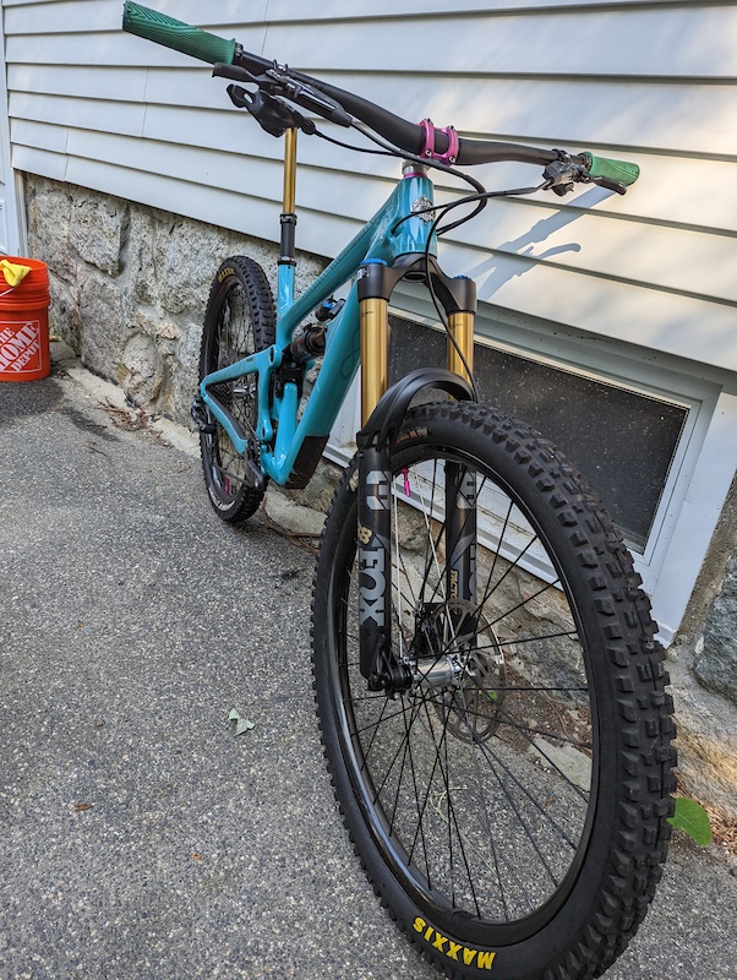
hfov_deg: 56.9
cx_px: 368
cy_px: 490
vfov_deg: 71.5
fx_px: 680
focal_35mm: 24
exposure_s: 1/258
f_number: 1.85
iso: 34
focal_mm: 6.81
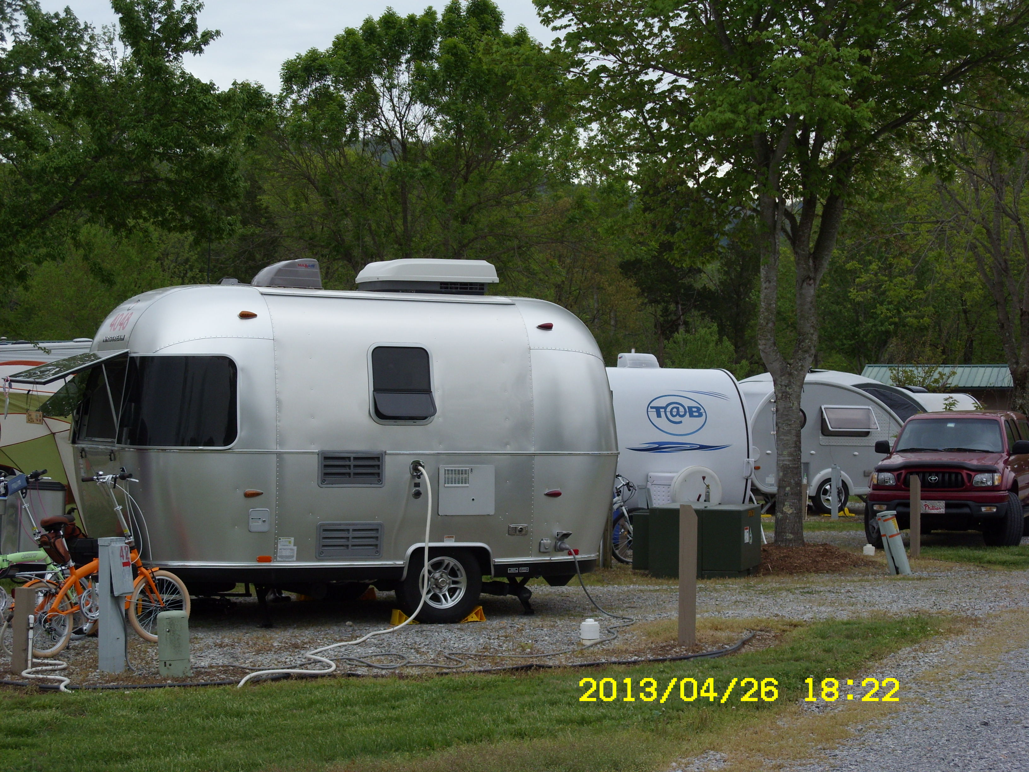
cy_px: 386
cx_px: 514
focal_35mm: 83
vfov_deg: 17.8
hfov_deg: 23.6
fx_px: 2467
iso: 50
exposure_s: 1/250
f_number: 3.3
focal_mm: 13.8
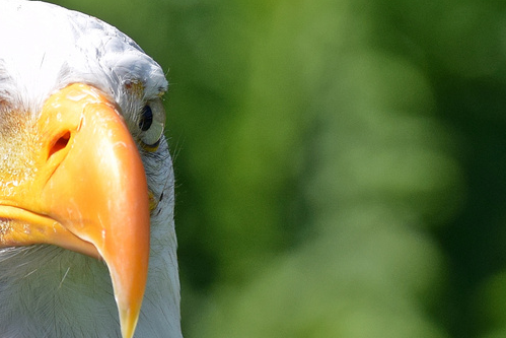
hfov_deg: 2.7
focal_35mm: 755
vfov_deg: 1.8
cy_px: 431
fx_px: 10609
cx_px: -101
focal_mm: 155
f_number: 6.3
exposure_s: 1/1600
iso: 400
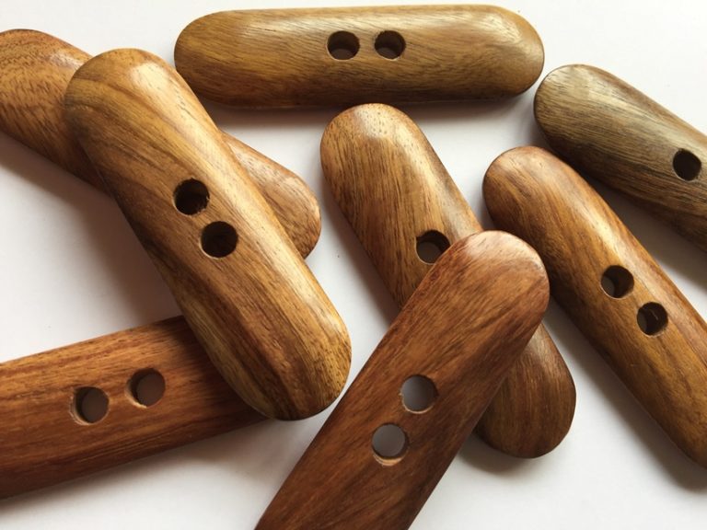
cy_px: 265
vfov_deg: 48.2
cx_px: 354
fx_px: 592
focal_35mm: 29
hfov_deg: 61.7
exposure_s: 1/50
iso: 32
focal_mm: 4.15
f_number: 2.2
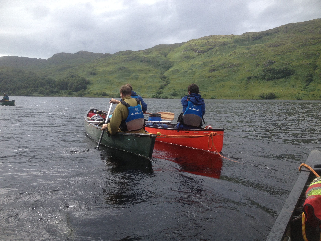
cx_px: 160
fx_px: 325
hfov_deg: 52.6
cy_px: 120
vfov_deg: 40.7
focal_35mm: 35
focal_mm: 4.28
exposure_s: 1/606
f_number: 2.4
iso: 50
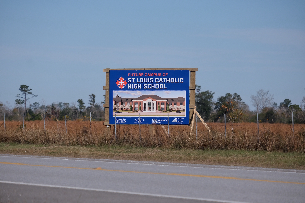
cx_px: 152
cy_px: 102
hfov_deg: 6.9
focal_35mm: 300
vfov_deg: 4.6
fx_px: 2541
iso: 160
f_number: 5.6
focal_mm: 200
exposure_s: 1/1400
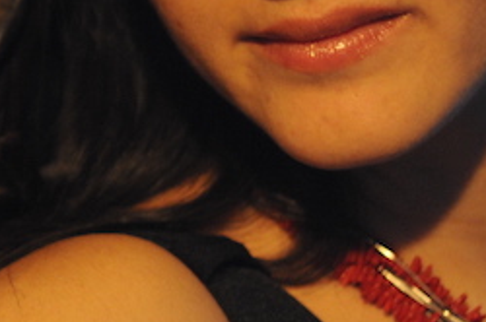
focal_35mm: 240
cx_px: -241
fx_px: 3236
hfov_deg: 8.4
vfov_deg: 5.7
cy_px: -159
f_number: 2.2
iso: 1600
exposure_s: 1/30
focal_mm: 50
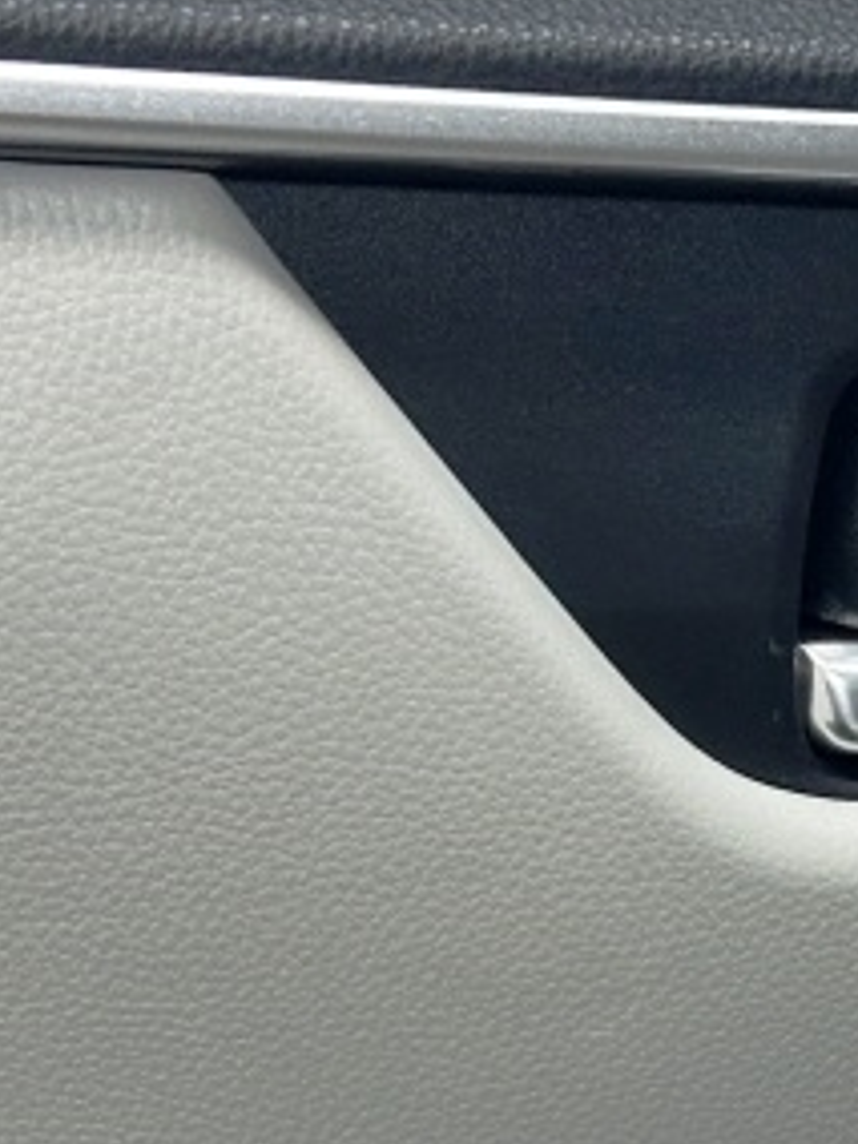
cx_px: 1011
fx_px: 5717
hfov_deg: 8.5
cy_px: 1345
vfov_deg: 11.2
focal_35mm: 173
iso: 250
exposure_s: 1/40
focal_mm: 6.86
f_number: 1.78
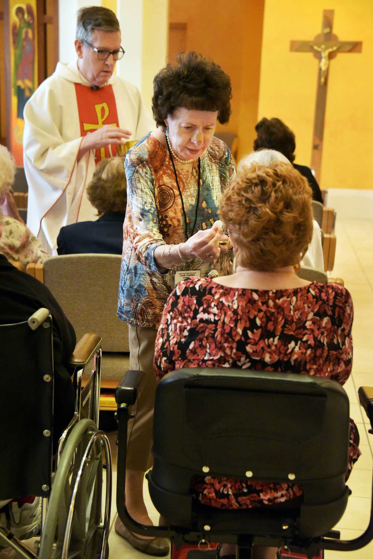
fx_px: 1118
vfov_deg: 28.1
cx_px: 186
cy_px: 280
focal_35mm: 72
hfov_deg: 18.9
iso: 8000
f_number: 5.6
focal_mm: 72
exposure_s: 1/320
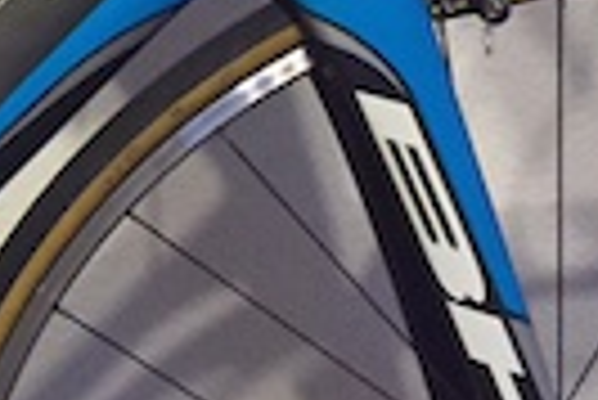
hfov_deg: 10.6
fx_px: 3010
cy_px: 139
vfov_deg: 7.6
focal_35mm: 181
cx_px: -486
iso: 250
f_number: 2.2
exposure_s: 1/30
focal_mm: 4.15
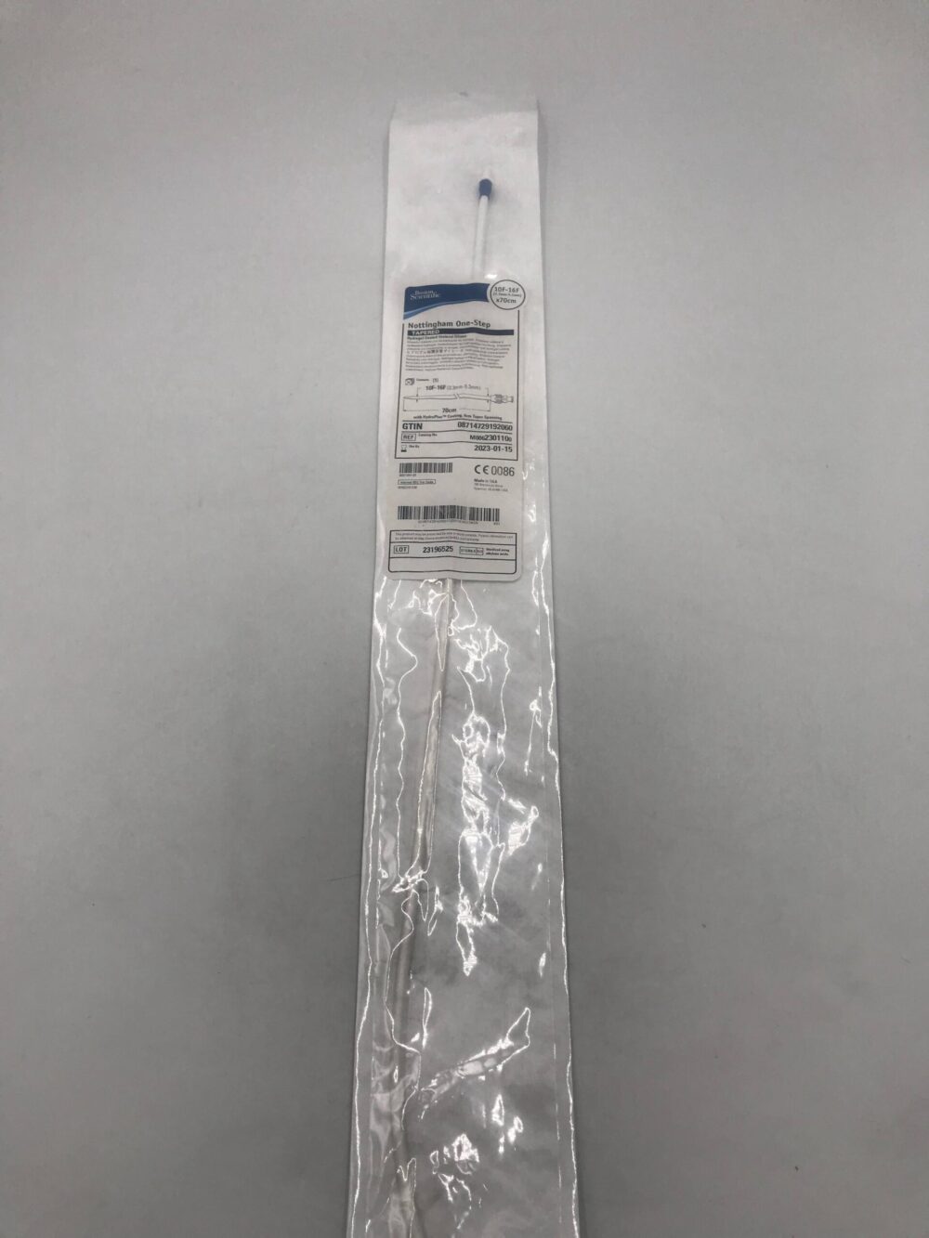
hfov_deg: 49.8
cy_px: 619
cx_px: 464
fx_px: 1002
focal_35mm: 28
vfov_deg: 63.4
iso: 20
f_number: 1.8
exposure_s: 1/60
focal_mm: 3.99
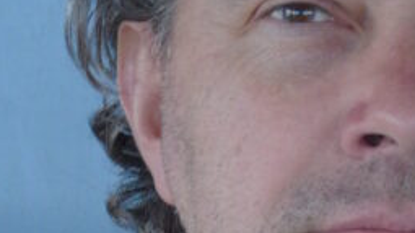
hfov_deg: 6.2
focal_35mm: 346
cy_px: 111
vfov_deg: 3.5
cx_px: 366
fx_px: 3805
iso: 400
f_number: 4.9
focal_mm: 21.6
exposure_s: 1/50
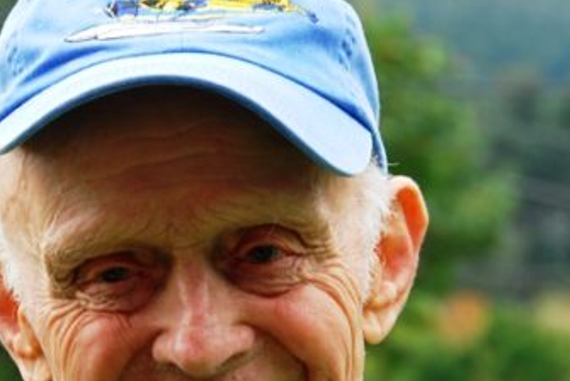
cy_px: 251
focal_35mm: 239
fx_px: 3787
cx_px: 197
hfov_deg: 8.6
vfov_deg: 5.8
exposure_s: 1/25
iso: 100
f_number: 7.1
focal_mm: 82
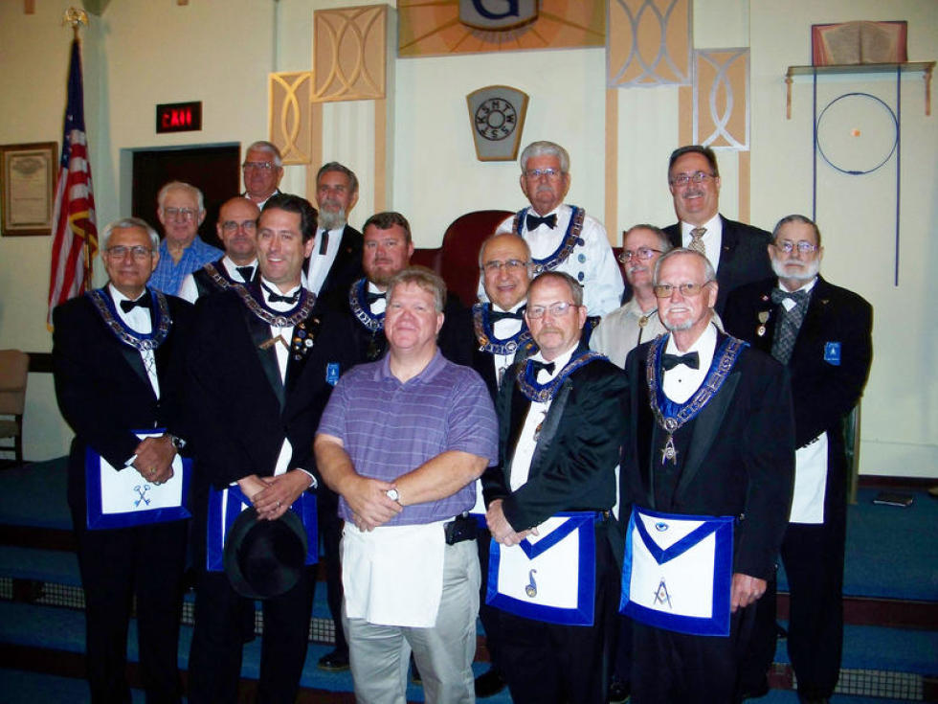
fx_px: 1003
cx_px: 469
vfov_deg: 38.7
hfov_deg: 50.1
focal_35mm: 37
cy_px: 352
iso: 200
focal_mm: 7.8
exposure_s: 1/60
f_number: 2.8
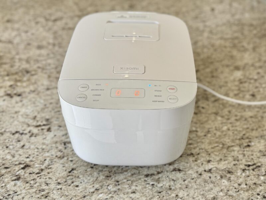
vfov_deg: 56.8
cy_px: 100
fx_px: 184
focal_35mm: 24
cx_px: 133
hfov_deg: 71.6
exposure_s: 1/121
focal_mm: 6.76
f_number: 1.78
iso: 64
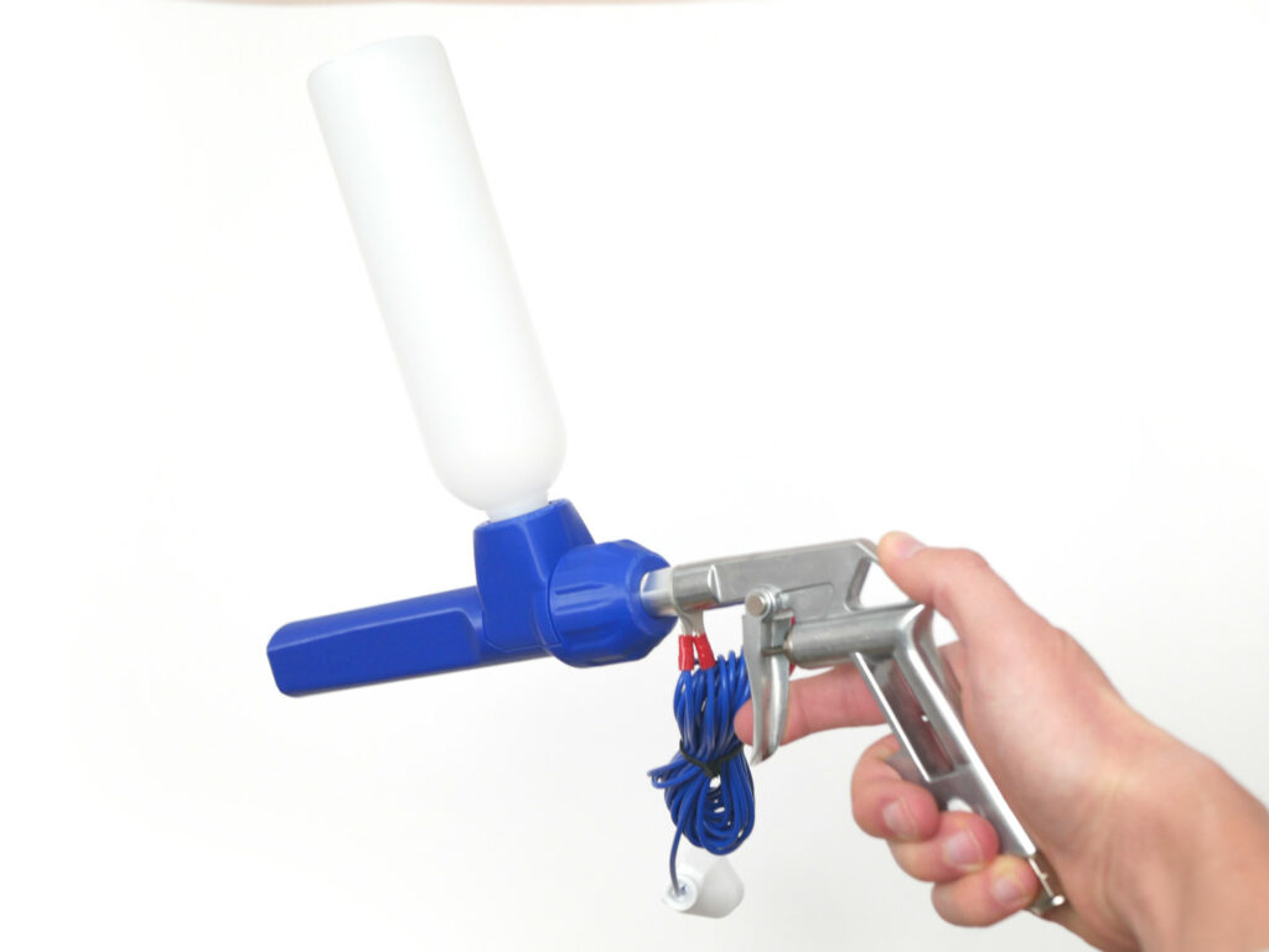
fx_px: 1834
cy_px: 476
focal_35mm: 50
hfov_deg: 38.2
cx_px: 634
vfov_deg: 29.1
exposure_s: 1/60
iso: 800
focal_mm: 25
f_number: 3.5
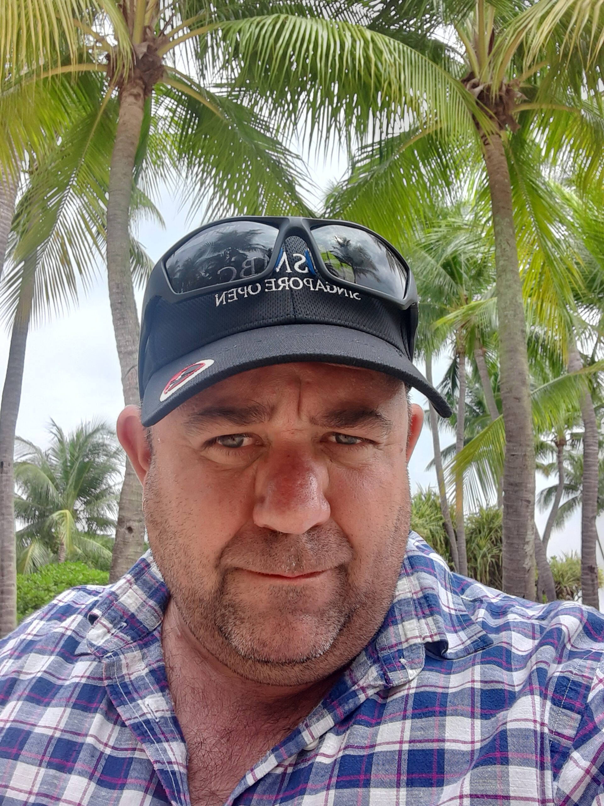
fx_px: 744
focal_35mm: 32
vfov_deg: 56.8
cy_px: 403
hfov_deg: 44.2
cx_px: 302
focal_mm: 2.66
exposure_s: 1/205
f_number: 2
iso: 40
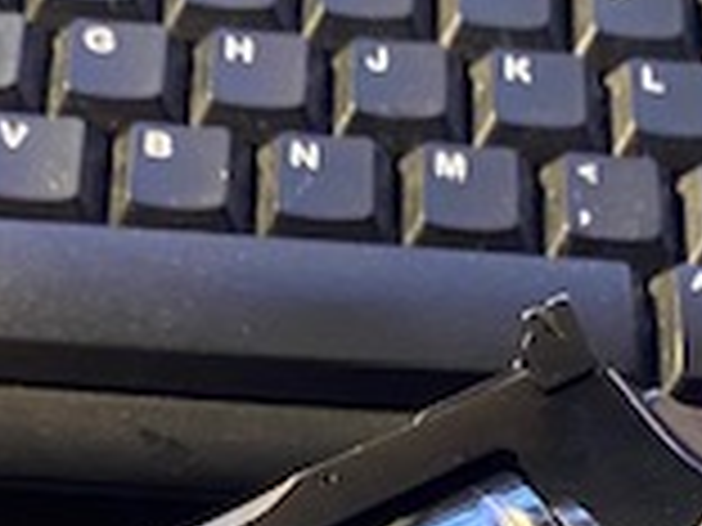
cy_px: 913
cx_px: 531
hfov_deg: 18.3
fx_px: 2170
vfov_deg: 12.7
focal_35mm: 107
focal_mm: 4.25
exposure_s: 1/30
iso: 800
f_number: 1.8
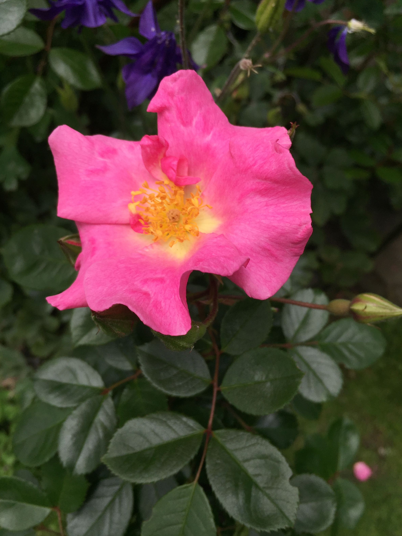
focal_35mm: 30
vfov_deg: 60.0
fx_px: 465
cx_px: 201
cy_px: 271
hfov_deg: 46.8
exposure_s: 1/1980
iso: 32
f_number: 2.2
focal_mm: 4.15
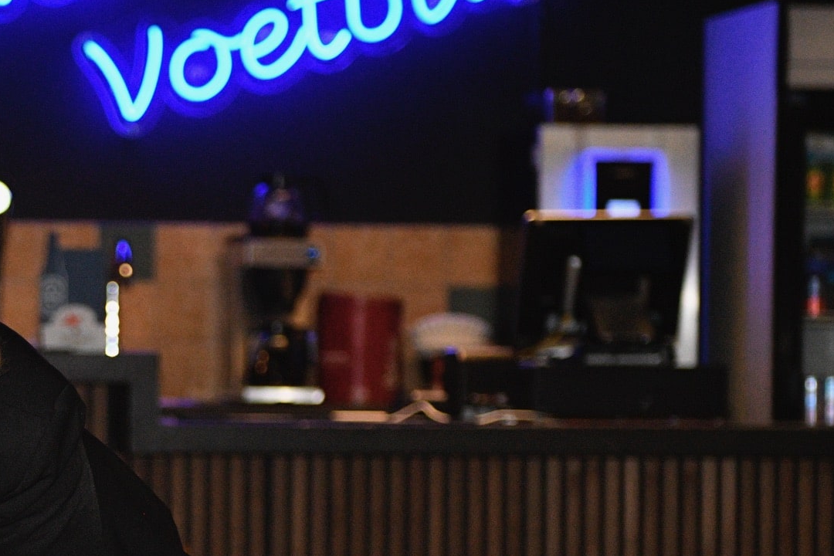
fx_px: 4448
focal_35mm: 192
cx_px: -28
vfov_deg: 7.1
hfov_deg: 10.6
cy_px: 419
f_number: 2.8
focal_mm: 60
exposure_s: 1/250
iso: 3200
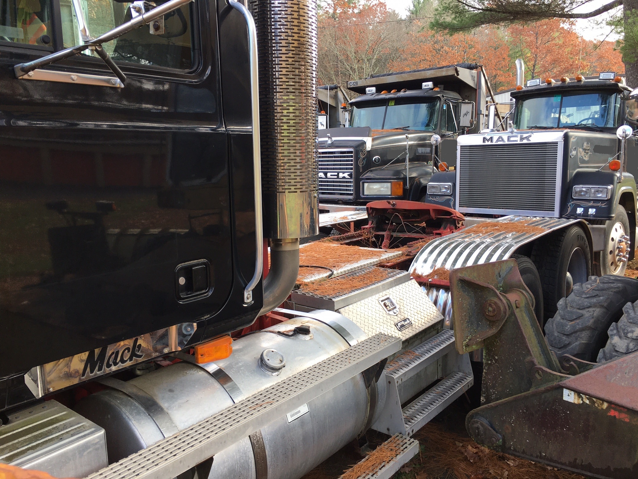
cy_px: 240
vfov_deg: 48.2
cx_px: 319
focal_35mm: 29
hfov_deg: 61.7
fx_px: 534
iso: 25
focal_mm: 4.15
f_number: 2.2
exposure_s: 1/120
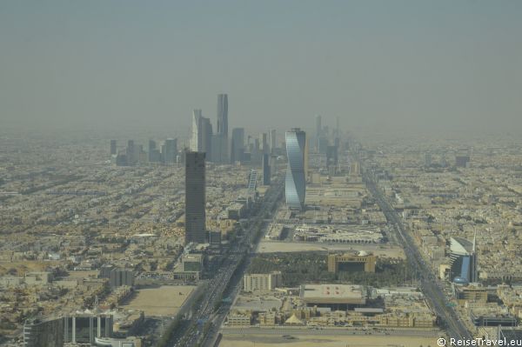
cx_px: 261
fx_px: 1195
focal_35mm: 82
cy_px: 174
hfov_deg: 24.6
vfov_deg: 16.5
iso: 100
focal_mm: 55
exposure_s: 1/250
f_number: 8
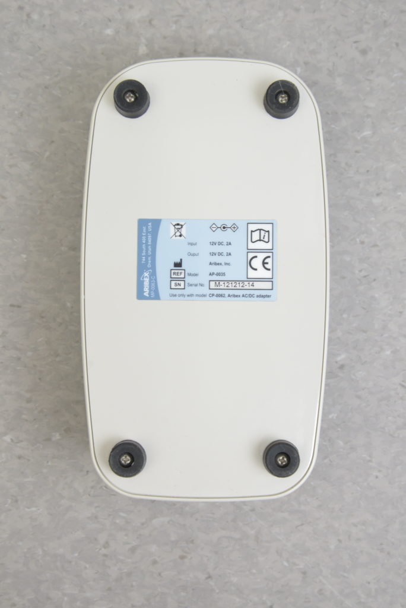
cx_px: 203
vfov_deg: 35.6
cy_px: 304
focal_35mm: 56
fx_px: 946
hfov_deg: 24.2
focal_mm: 56
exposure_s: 1/100
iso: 1600
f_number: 7.1
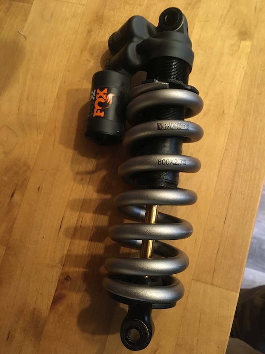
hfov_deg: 48.2
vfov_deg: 61.7
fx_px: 296
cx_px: 132
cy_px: 177
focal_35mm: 29
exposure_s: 1/24
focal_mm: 4.15
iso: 200
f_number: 2.2
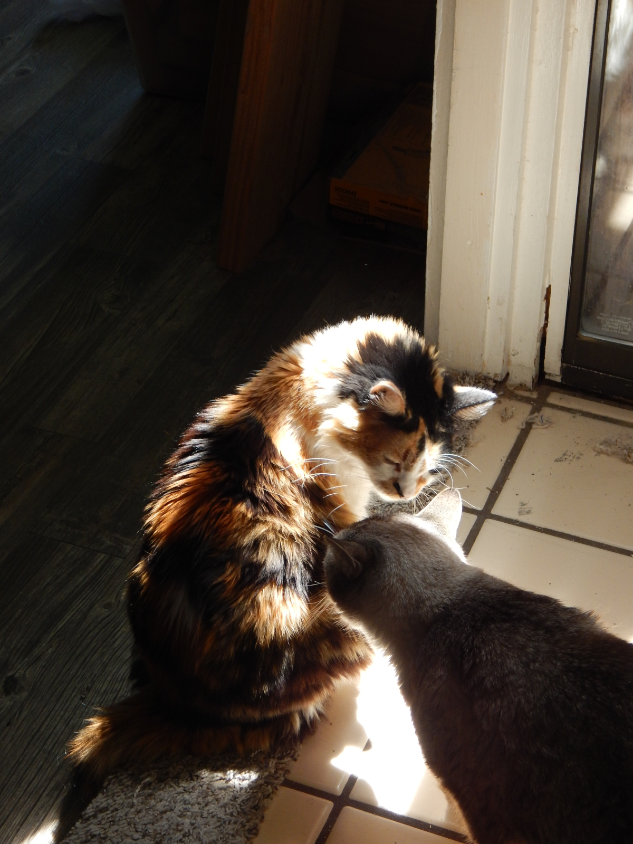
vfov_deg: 26.0
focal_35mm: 75
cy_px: 422
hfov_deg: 19.6
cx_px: 316
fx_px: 1829
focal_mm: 13.5
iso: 200
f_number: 4.2
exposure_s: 1/80
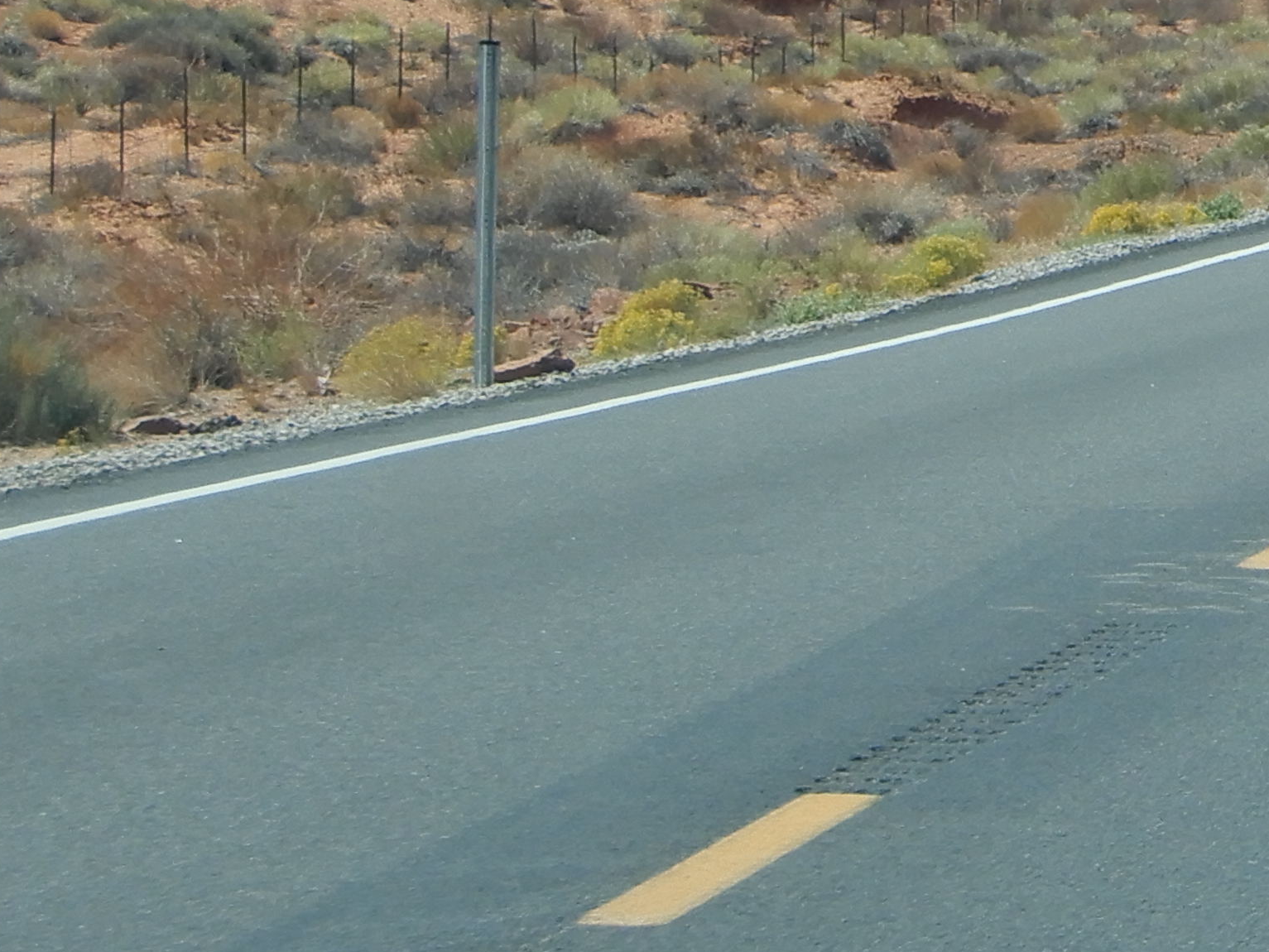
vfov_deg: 4.2
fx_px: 13015
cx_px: 1935
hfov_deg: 5.5
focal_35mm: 355
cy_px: -460
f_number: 5
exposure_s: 1/400
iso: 80
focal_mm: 18.7
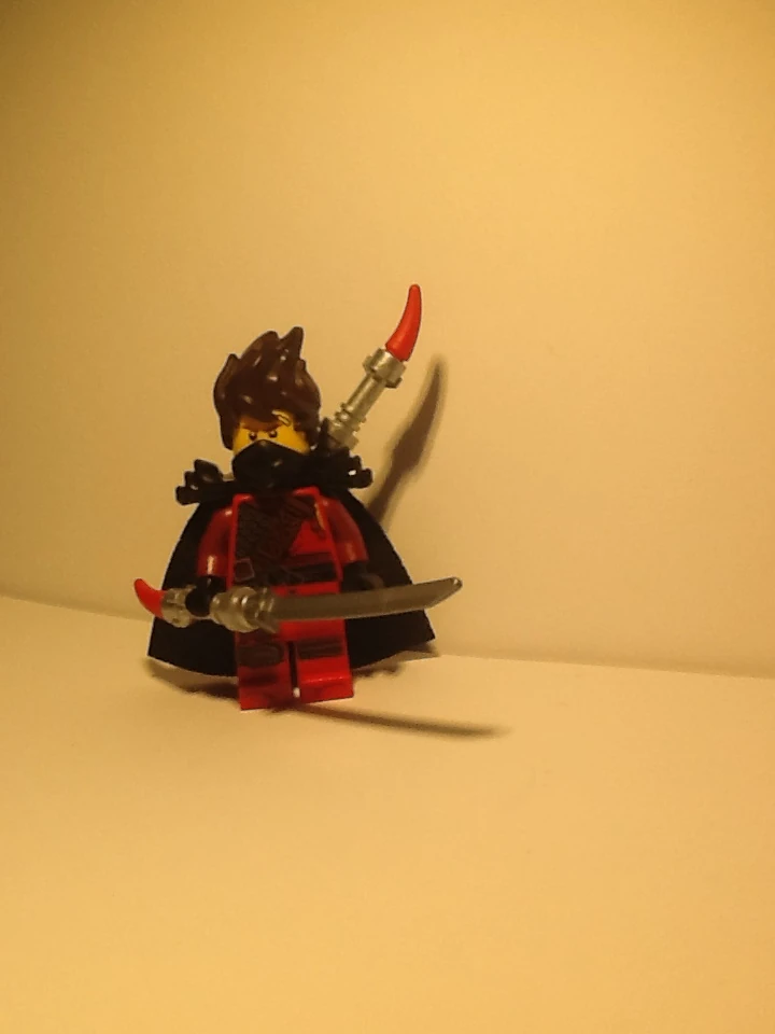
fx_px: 1313
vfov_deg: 42.9
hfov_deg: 32.9
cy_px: 517
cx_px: 388
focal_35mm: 44
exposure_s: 1/557
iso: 40
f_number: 2.4
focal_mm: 2.03
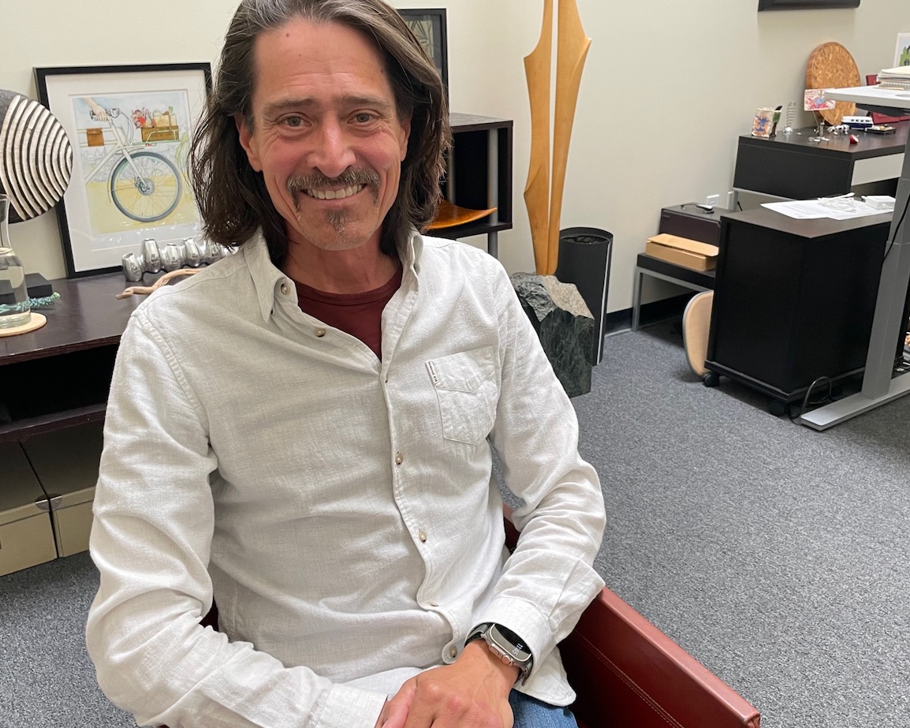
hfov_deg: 54.2
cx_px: 457
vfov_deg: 44.5
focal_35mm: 33
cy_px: 345
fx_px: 889
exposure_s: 1/85
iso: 125
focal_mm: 4.2
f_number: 1.6
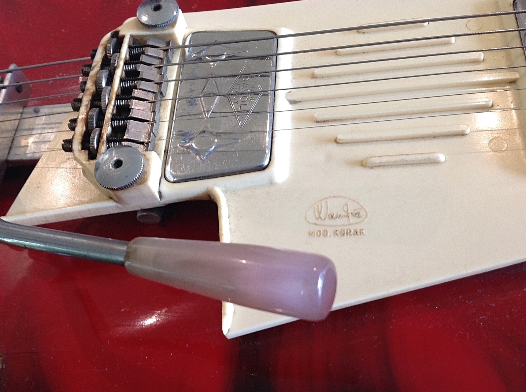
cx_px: 258
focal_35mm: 39
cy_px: 193
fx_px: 592
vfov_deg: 36.7
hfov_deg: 47.9
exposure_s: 1/15
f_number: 2.4
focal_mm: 4.28
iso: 100
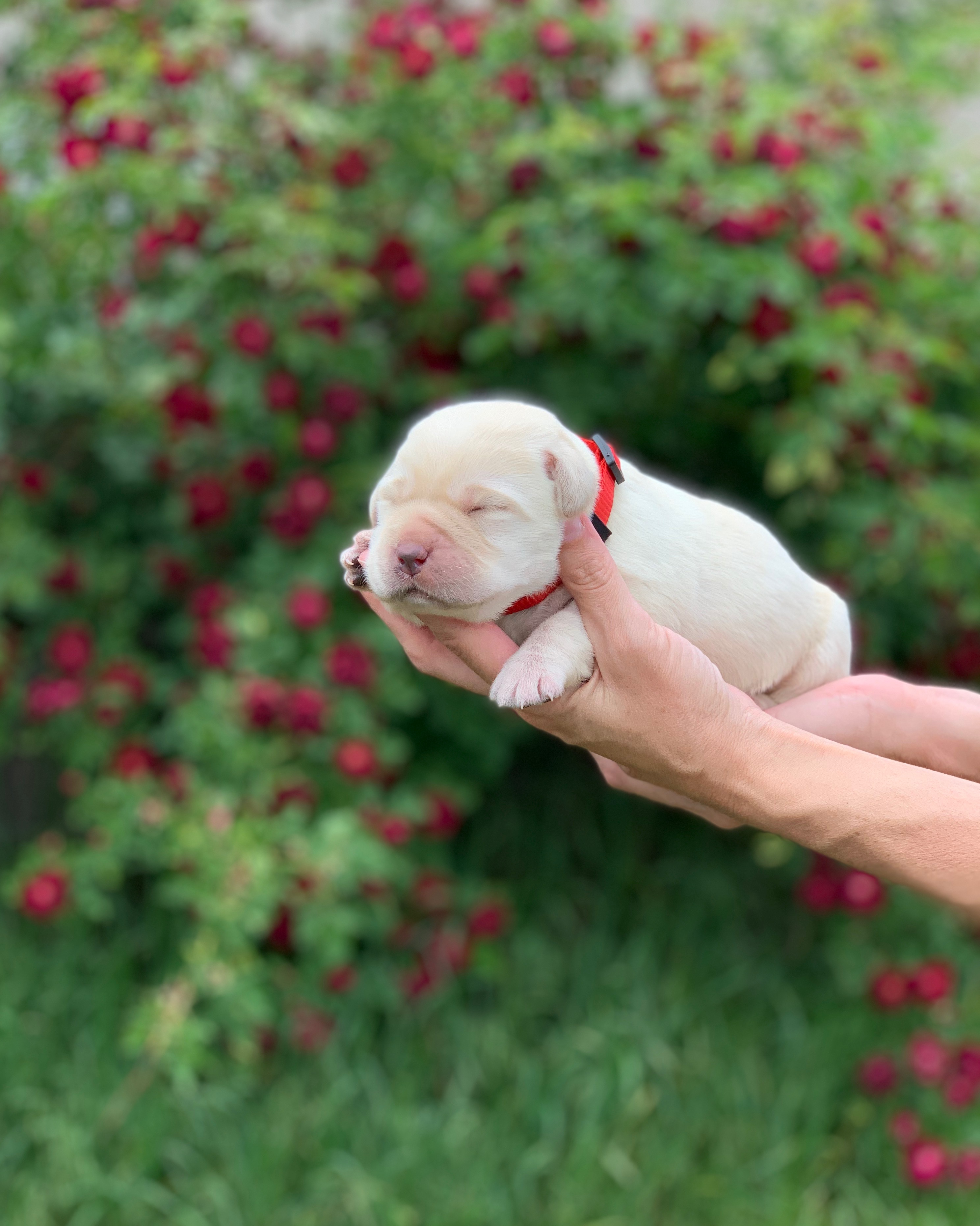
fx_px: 1994
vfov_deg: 34.1
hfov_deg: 27.6
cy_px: 578
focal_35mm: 55
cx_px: 487
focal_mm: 6
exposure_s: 1/424
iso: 16
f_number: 2.4
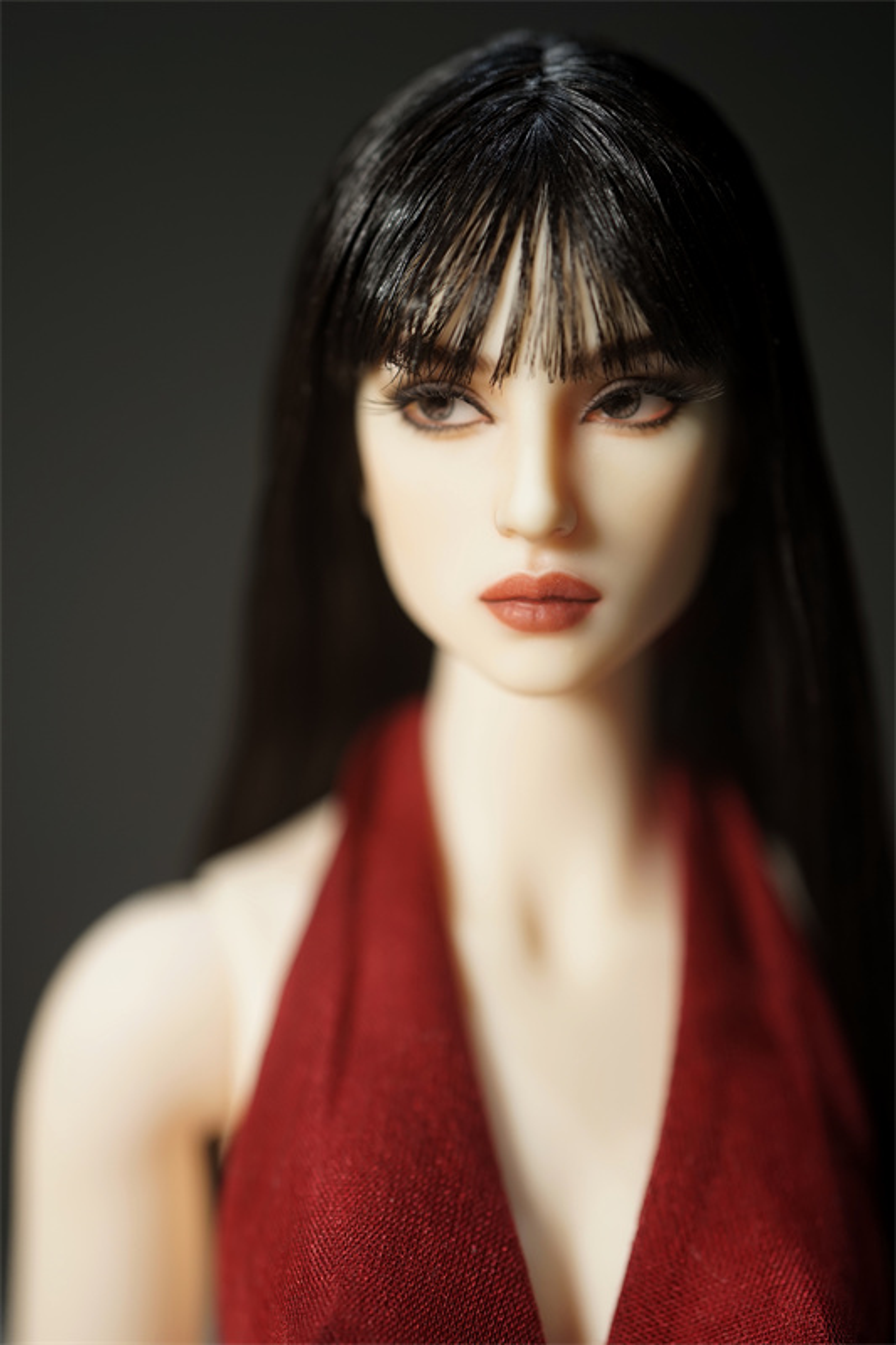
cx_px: 448
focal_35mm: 50
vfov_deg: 39.6
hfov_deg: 27.0
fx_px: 1867
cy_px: 672
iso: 400
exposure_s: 1/60
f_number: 2.8
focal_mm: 50
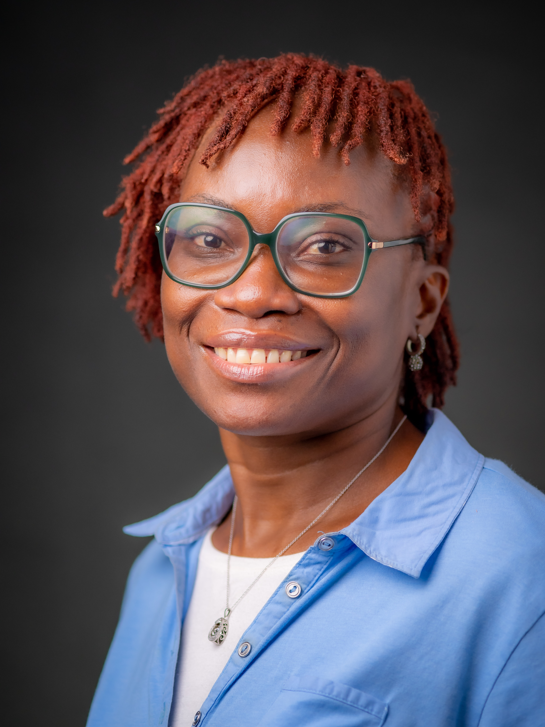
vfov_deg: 13.2
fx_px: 3149
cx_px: 272
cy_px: 364
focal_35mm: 150
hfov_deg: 9.9
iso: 400
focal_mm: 75
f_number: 1.8
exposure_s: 1/125
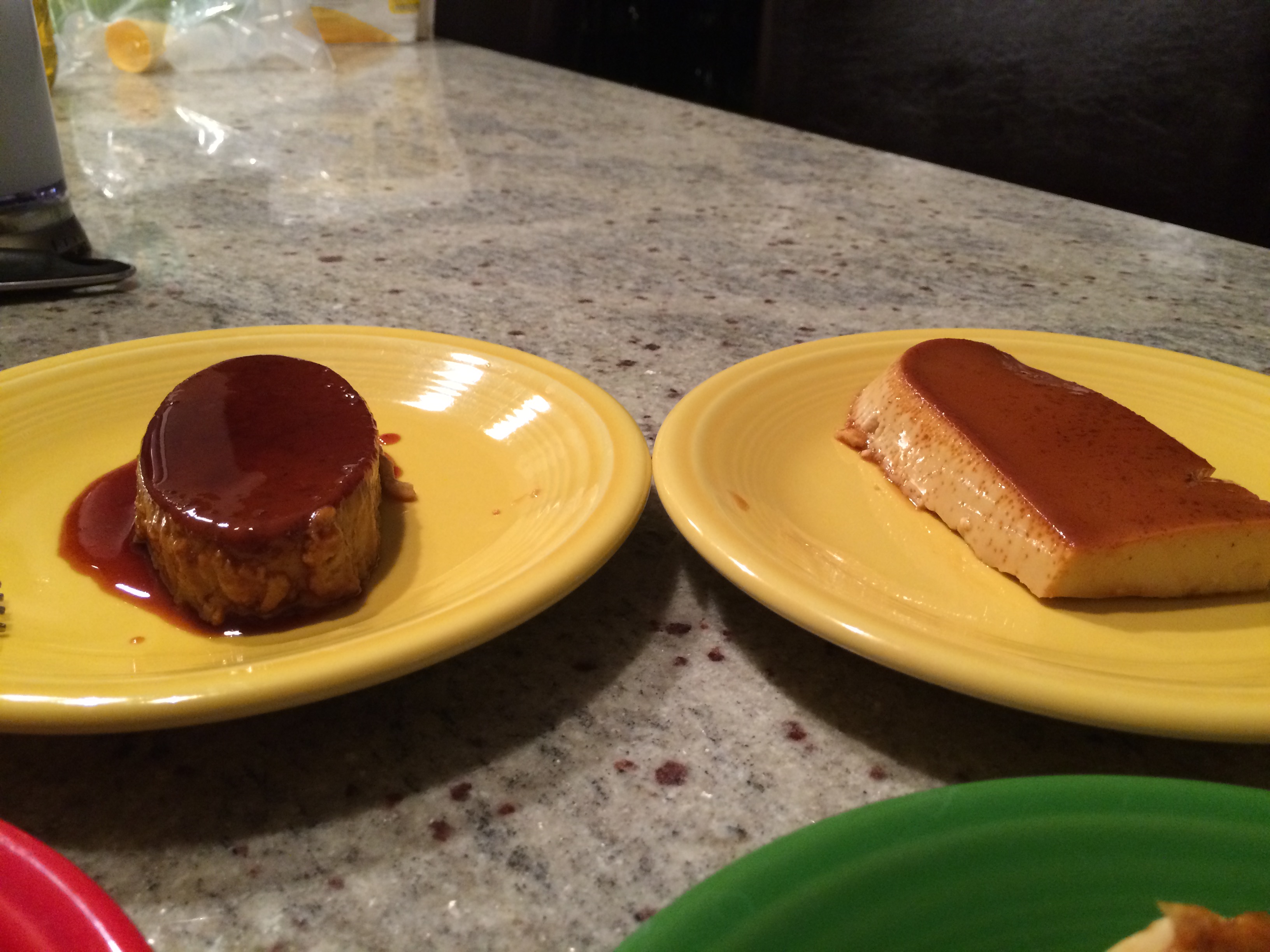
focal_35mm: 29
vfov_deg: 48.2
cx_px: 635
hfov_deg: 61.7
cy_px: 476
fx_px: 1064
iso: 250
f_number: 2.2
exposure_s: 1/24
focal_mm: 4.15
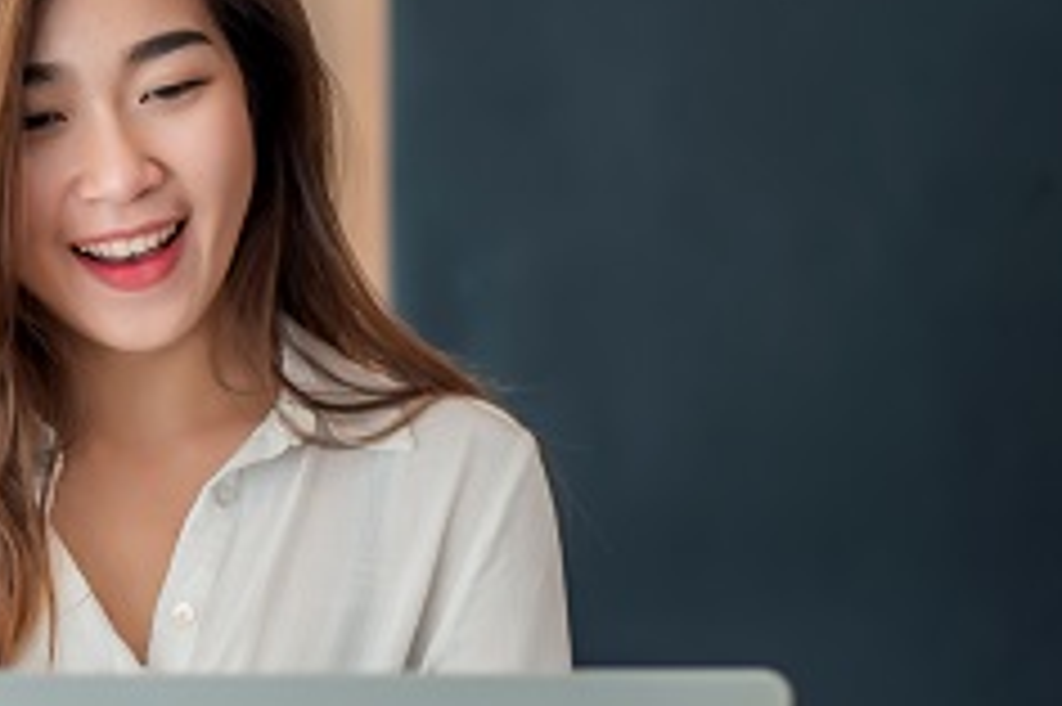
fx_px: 4687
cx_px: -342
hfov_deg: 12.5
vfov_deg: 8.6
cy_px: 418
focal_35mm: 159
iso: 200
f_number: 2.5
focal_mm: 50
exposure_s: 1/250
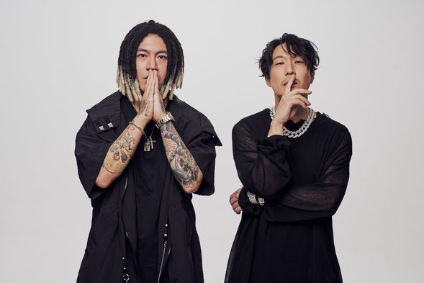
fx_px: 648
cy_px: 142
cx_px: 215
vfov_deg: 24.6
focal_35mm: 55
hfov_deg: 36.2
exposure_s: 1/200
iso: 100
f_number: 5.6
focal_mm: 54
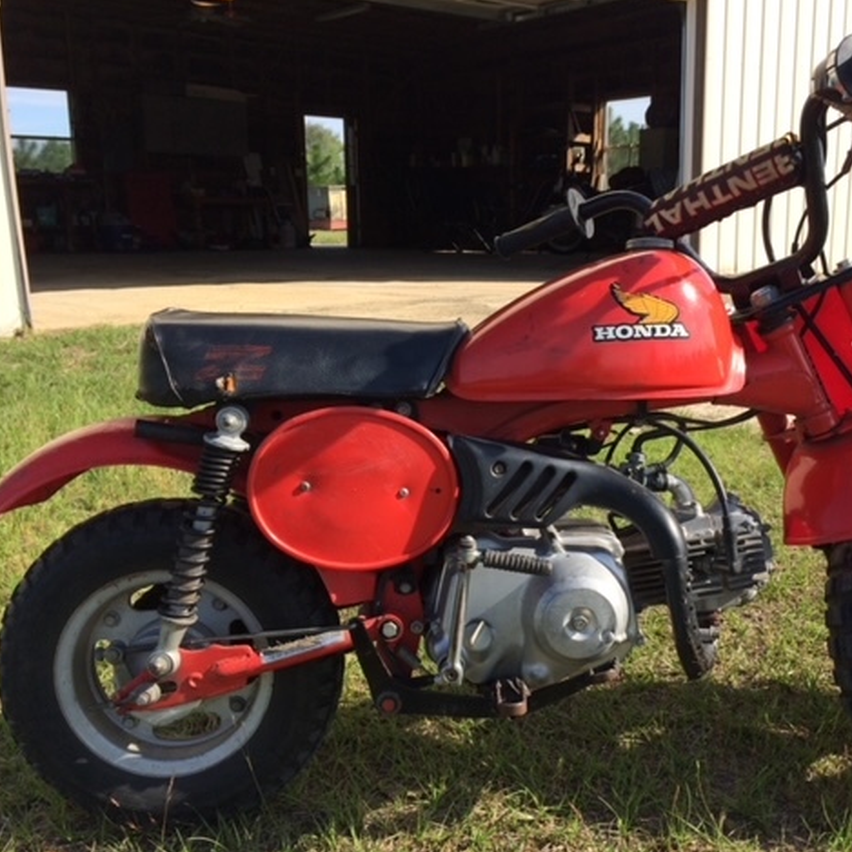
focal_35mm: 35
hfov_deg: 46.7
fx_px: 975
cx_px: 540
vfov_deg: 47.2
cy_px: 429
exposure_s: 1/1282
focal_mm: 4.15
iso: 32
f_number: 2.2
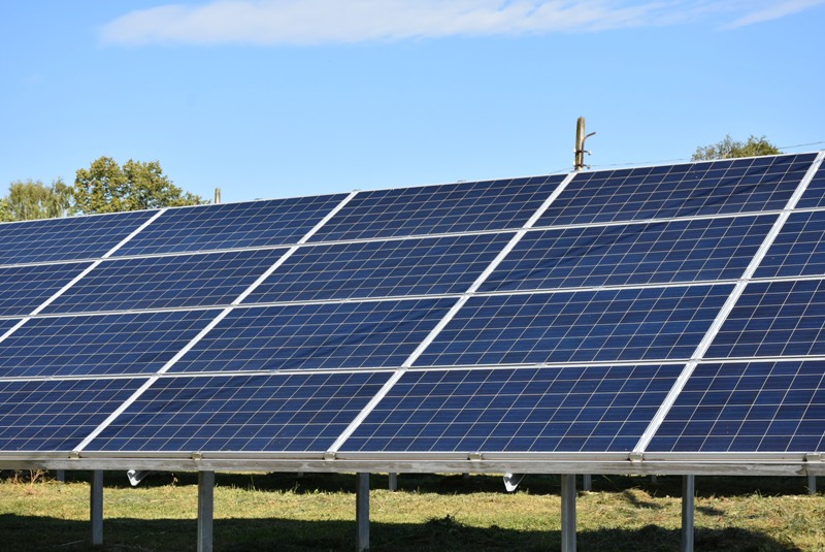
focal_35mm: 75
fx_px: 1720
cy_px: 276
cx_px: 412
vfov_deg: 18.2
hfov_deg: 27.0
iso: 220
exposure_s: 1/500
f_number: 8
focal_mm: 50
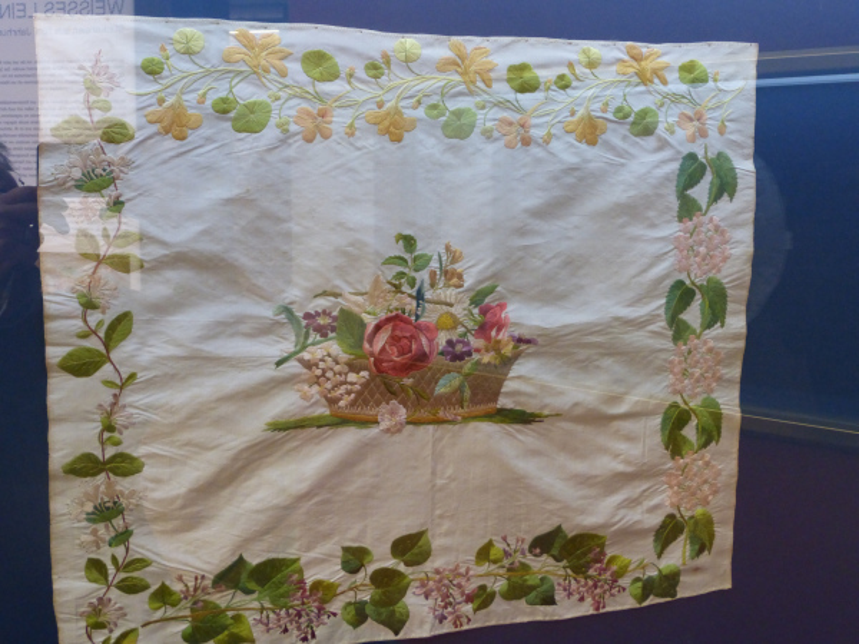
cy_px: 322
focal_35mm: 40
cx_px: 430
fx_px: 993
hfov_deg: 46.8
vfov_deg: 36.0
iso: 400
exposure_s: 1/50
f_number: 3.9
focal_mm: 6.9
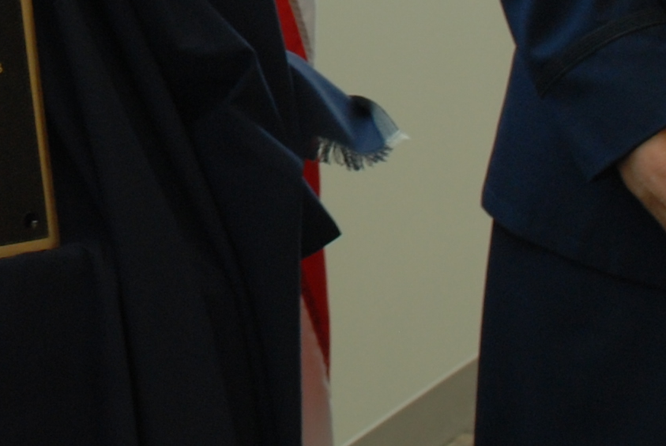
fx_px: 3574
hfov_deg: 10.5
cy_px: -95
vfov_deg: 7.1
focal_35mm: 193
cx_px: -137
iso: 200
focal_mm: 28
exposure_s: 1/60
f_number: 5
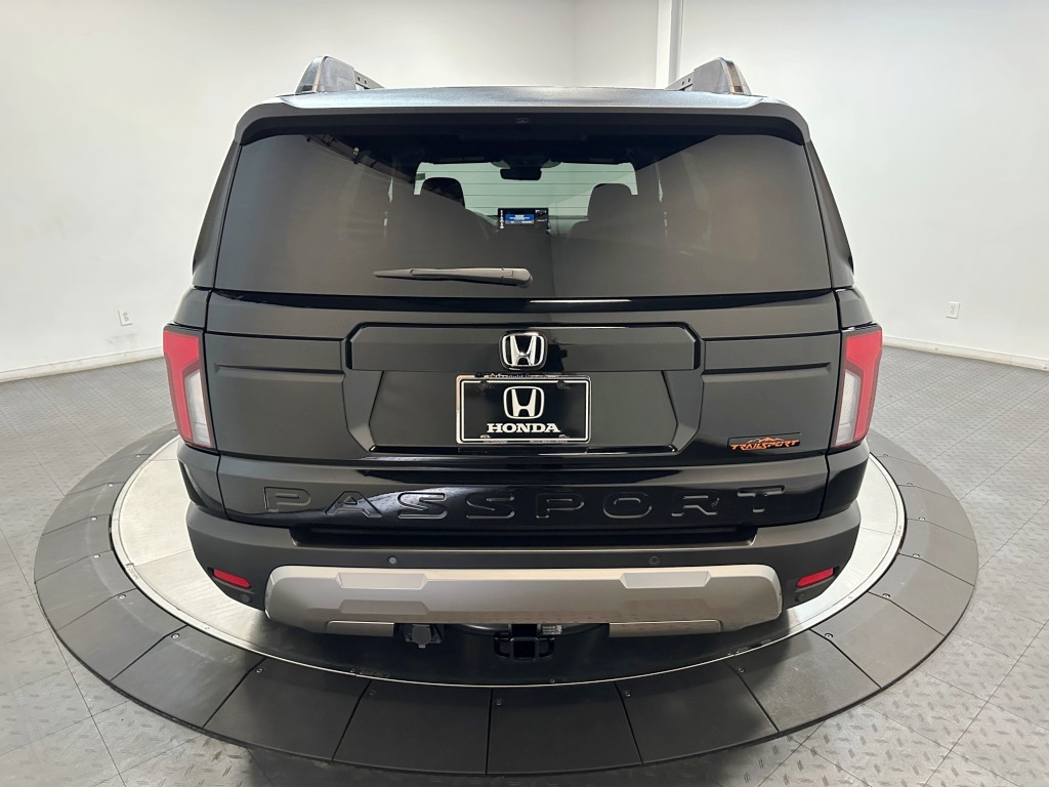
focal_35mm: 24
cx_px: 524
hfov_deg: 71.6
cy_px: 394
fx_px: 727
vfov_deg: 56.8
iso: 640
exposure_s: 1/60
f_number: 1.78
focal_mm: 6.86
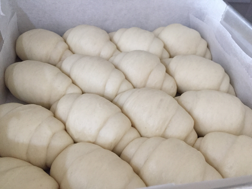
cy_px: 94
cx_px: 126
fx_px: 211
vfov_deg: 48.2
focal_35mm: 29
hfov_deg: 61.7
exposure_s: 1/33
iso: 250
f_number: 2.2
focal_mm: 4.15
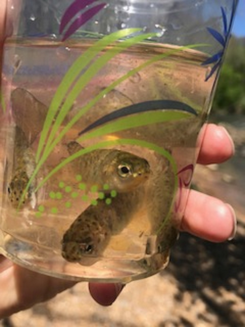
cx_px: 122
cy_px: 164
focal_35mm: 28
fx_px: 264
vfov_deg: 63.4
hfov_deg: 49.7
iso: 20
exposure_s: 1/1880
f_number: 1.8
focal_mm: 3.99
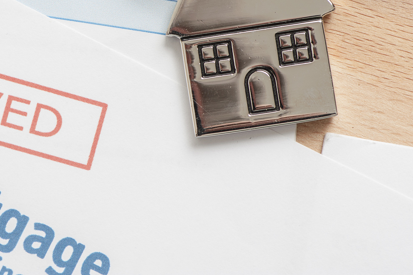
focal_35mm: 196
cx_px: 88
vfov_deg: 7.0
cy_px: 19
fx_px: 2246
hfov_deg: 10.5
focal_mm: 105
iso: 200
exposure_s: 1/125
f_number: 9
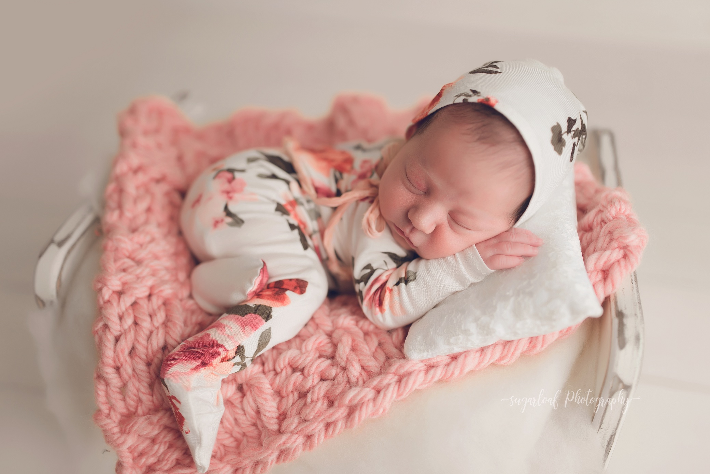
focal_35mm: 35
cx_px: 355
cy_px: 237
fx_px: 691
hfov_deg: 54.4
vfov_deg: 37.9
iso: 100
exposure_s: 1/200
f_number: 1.8
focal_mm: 35
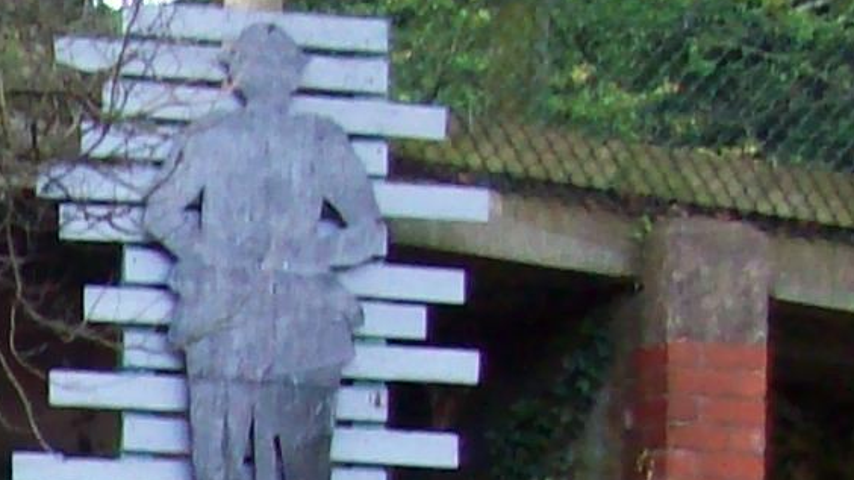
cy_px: 1304
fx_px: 4483
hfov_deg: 9.9
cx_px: -1027
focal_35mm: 198
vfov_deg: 5.8
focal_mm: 6
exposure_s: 1/64
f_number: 2.7
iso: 128
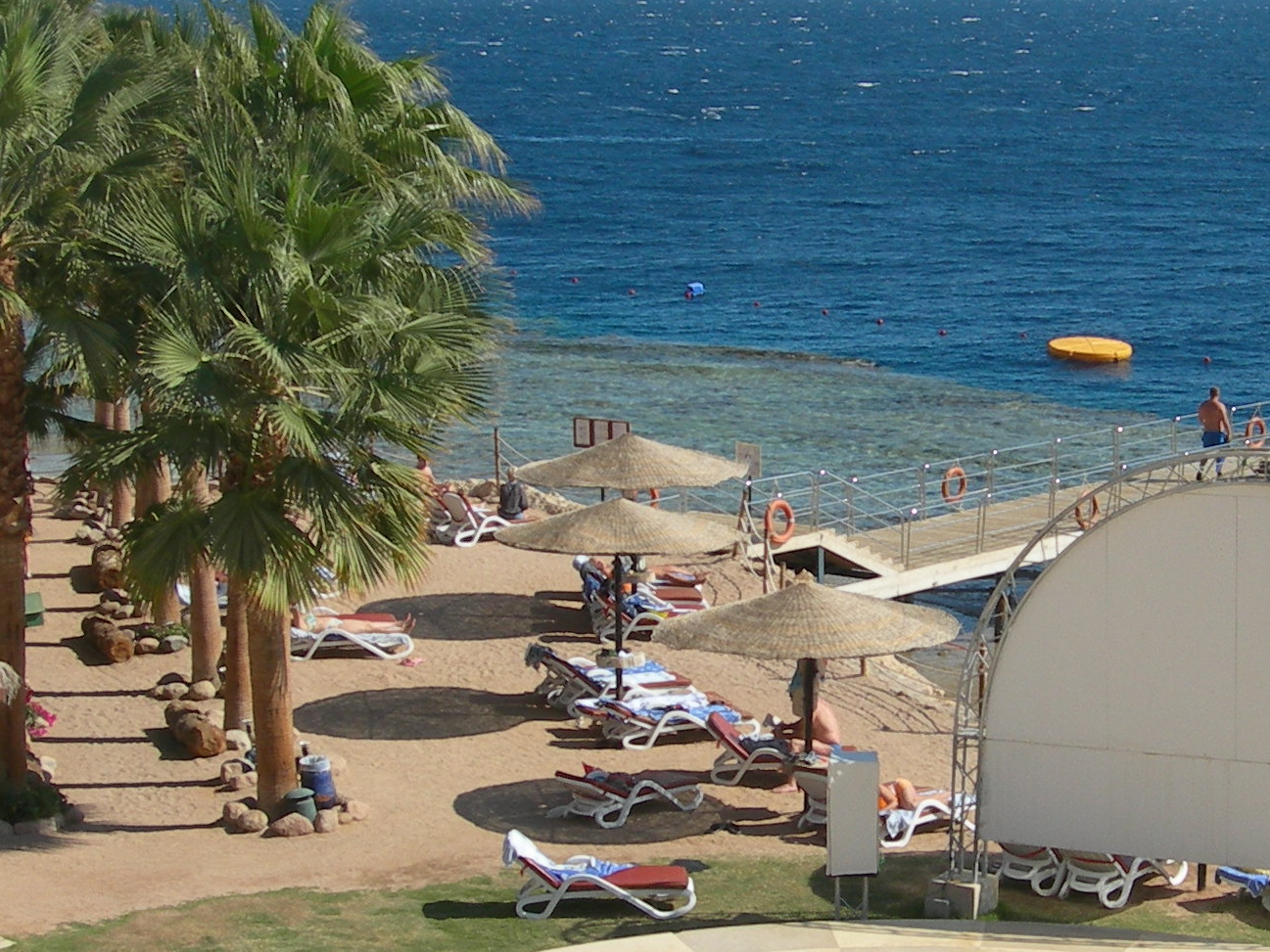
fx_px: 3302
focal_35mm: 90
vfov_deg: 16.4
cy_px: 552
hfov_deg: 21.6
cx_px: 934
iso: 50
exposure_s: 1/660
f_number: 4.8
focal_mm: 7.8
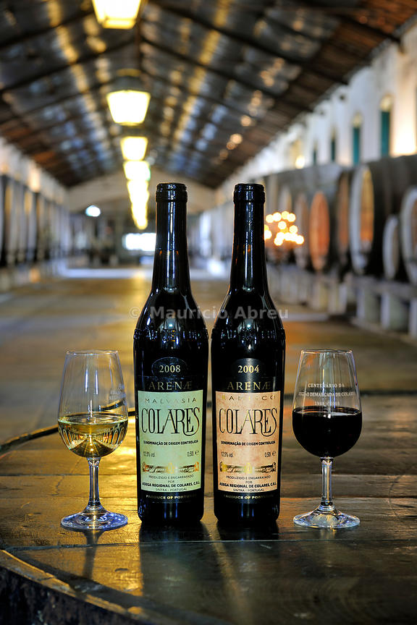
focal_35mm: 60
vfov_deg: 33.4
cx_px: 208
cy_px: 312
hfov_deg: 22.6
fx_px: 1042
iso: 100
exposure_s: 4
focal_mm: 60
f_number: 8
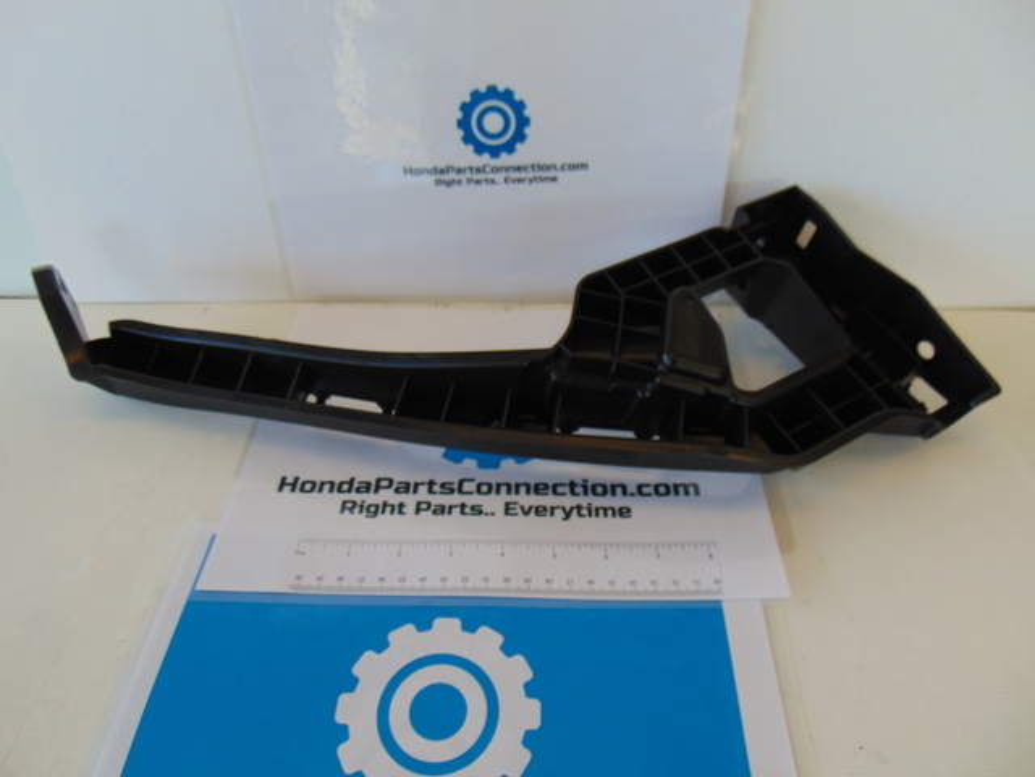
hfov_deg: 69.4
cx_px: 518
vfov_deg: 54.9
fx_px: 747
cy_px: 388
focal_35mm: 25
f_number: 3
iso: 80
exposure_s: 1/125
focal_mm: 4.5
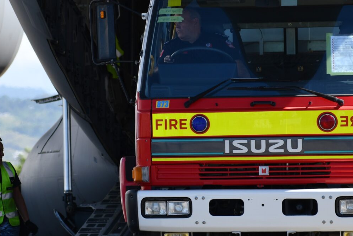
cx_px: 125
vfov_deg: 2.9
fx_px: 4677
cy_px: 118
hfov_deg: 4.3
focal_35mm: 477
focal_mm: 155
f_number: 5
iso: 100
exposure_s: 1/400
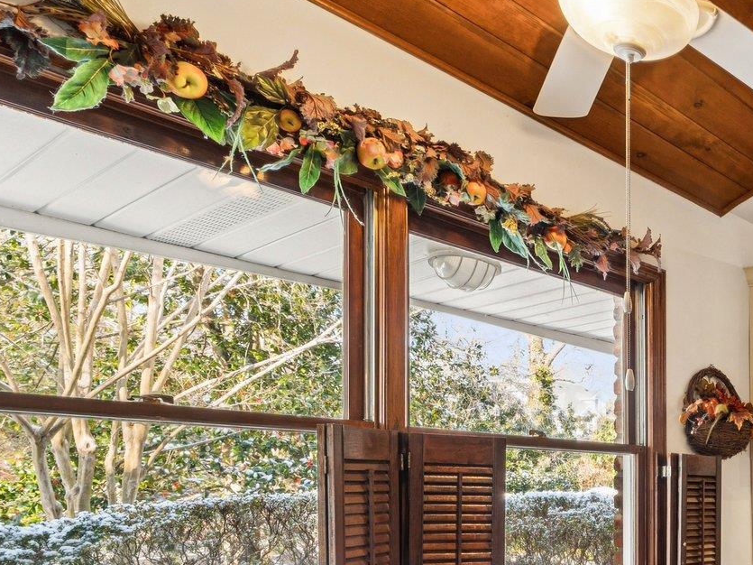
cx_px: 841
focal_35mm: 33
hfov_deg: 42.5
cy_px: 488
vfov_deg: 40.3
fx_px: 718
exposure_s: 1/25
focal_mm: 14
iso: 400
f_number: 7.1
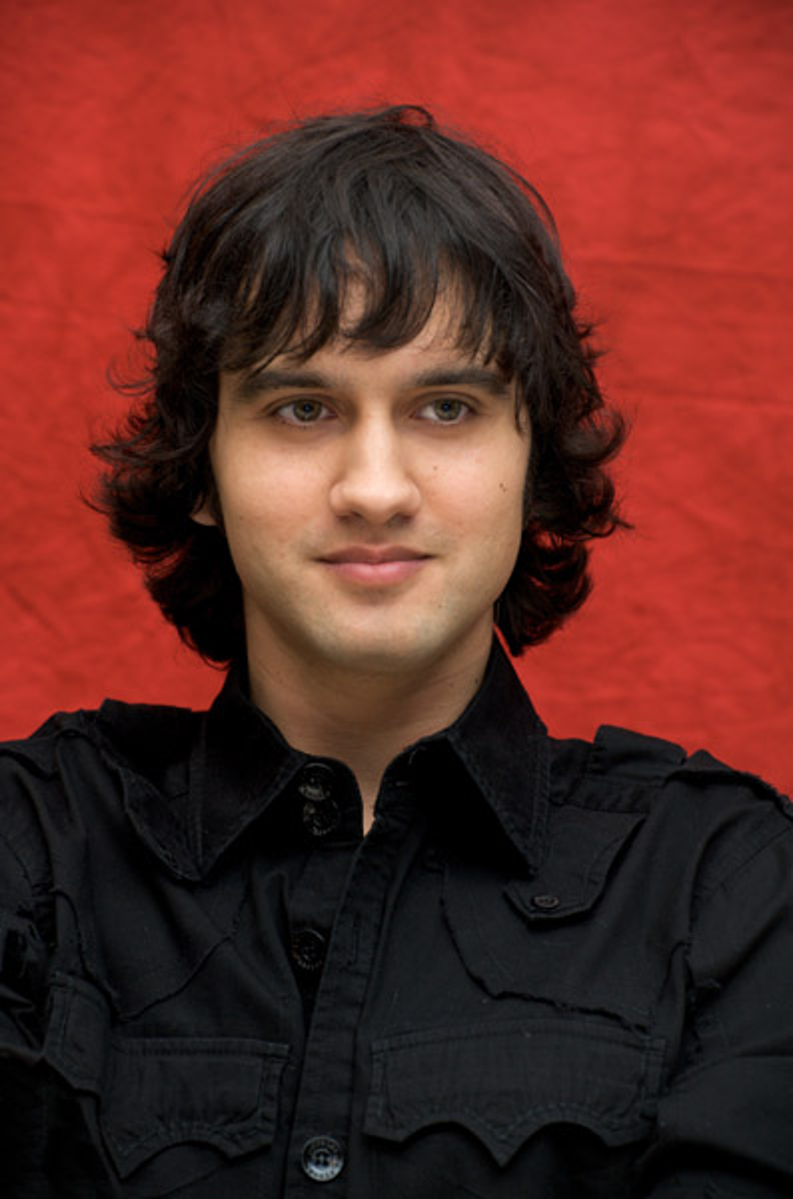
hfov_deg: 11.2
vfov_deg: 16.8
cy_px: 600
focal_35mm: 122
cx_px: 396
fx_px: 4052
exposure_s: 1/60
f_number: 7.1
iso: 500
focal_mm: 122
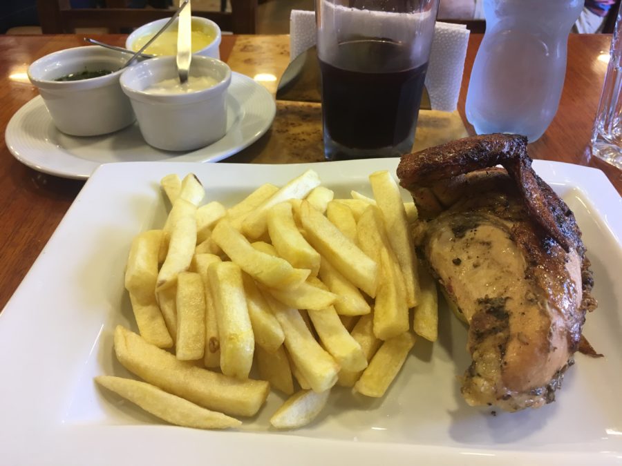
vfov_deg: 48.2
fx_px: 521
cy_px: 233
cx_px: 311
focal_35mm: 29
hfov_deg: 61.7
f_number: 2.2
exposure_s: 1/30
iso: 40
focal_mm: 4.15
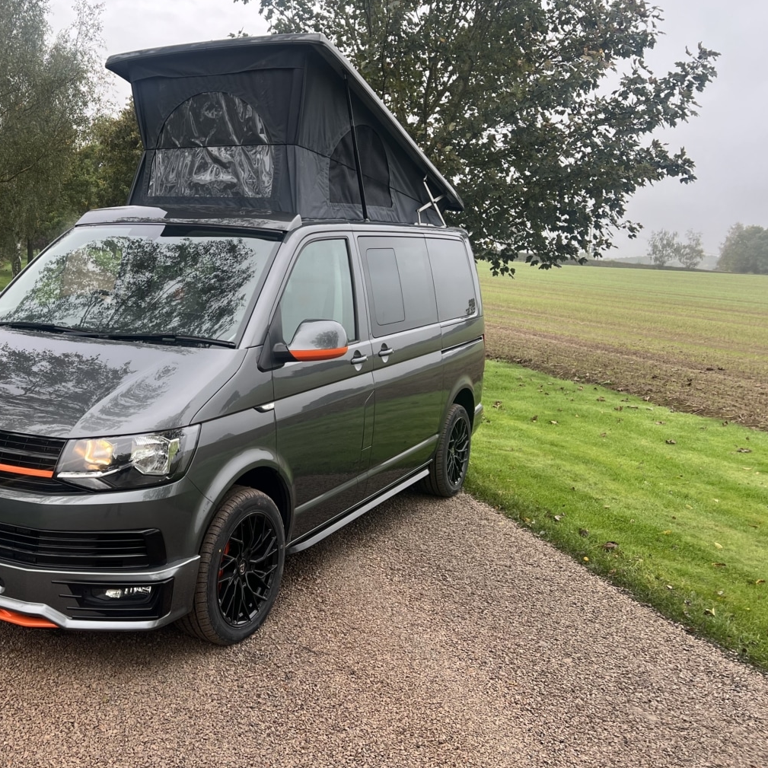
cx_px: 197
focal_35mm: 35
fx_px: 879
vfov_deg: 47.1
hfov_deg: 45.7
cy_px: 333
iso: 50
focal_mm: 5.7
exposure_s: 1/418
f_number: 1.5
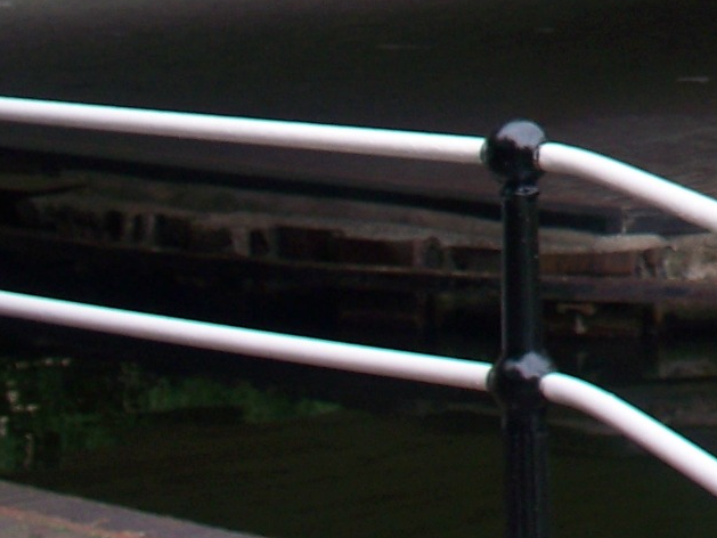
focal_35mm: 151
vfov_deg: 9.2
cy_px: -560
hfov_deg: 12.4
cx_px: 1114
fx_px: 3128
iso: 64
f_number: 2.8
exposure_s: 1/160
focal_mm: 7.54
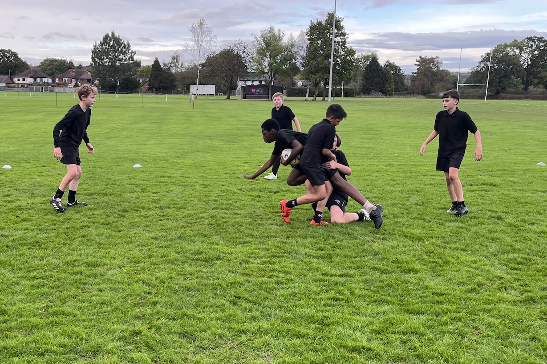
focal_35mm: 44
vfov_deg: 30.2
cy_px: 252
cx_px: 211
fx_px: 668
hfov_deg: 44.2
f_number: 1.6
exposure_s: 1/209
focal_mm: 5.1
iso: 40
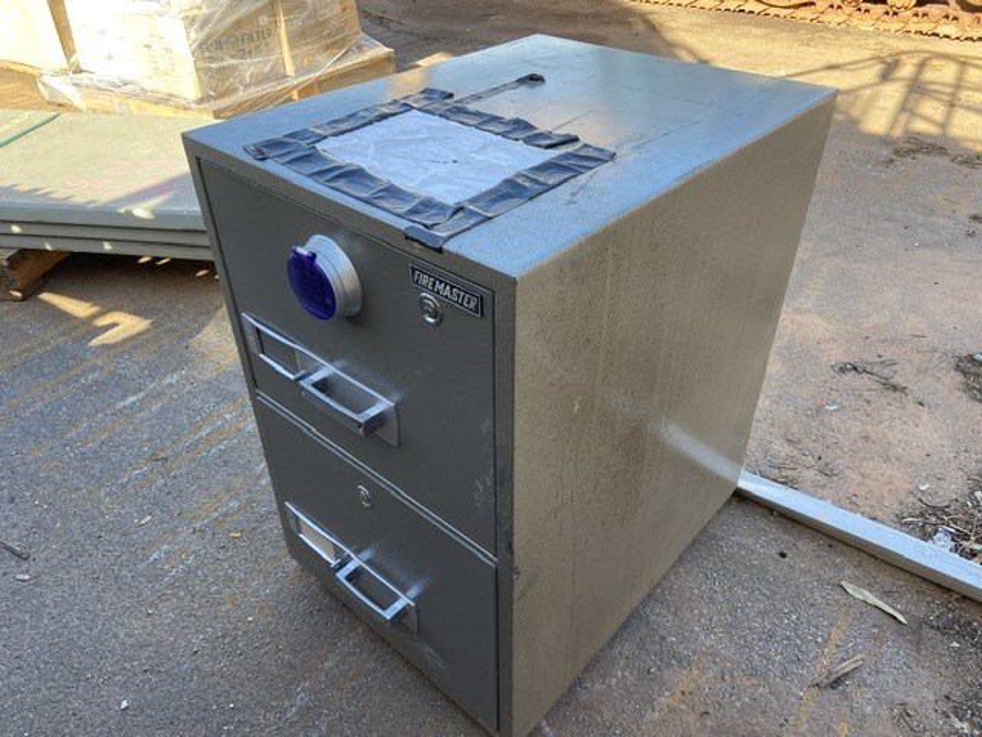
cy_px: 368
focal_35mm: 26
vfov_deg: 53.1
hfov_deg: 67.3
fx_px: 738
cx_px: 491
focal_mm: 4.25
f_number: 1.8
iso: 32
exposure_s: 1/238
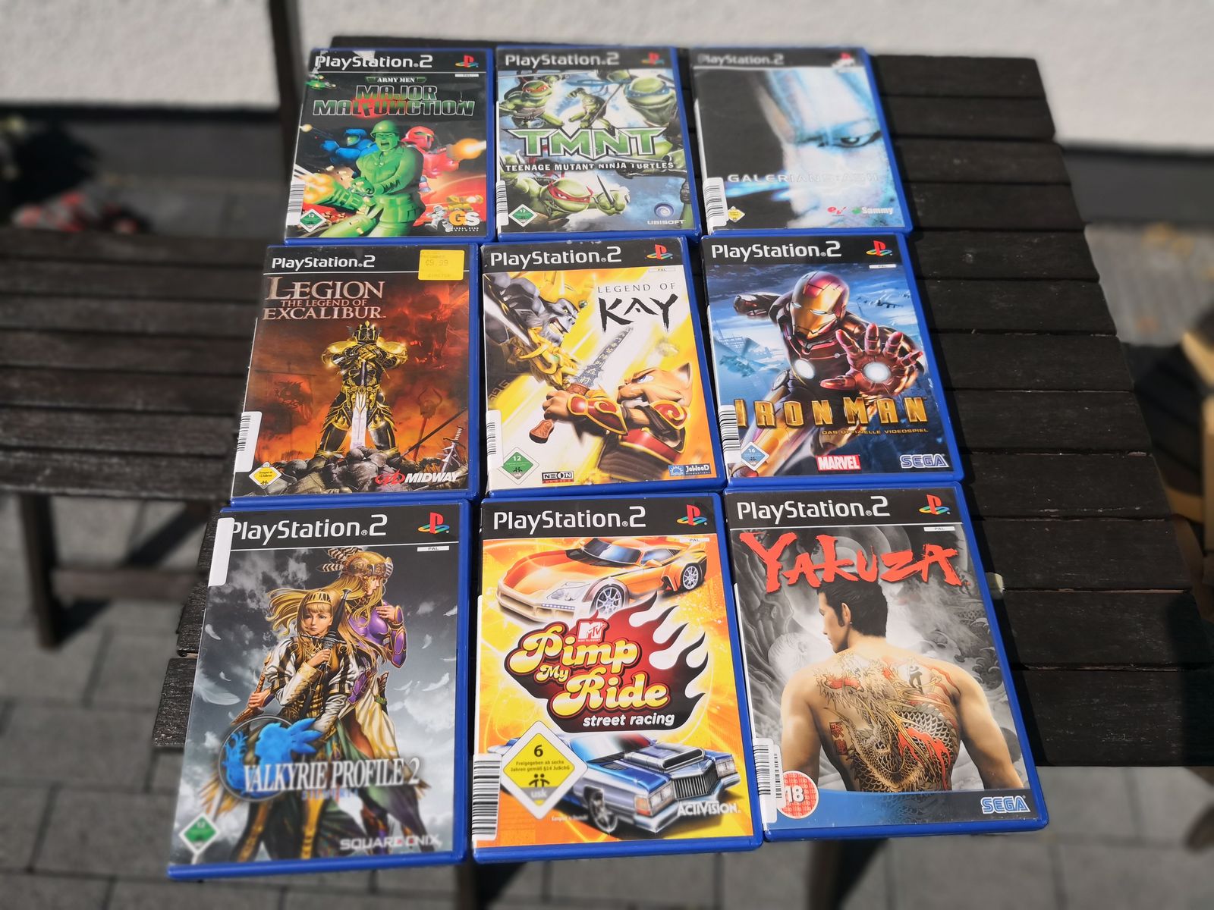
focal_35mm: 27
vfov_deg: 51.4
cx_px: 607
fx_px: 947
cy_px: 455
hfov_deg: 65.3
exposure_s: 1/3968
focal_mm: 3.95
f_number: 4
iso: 50
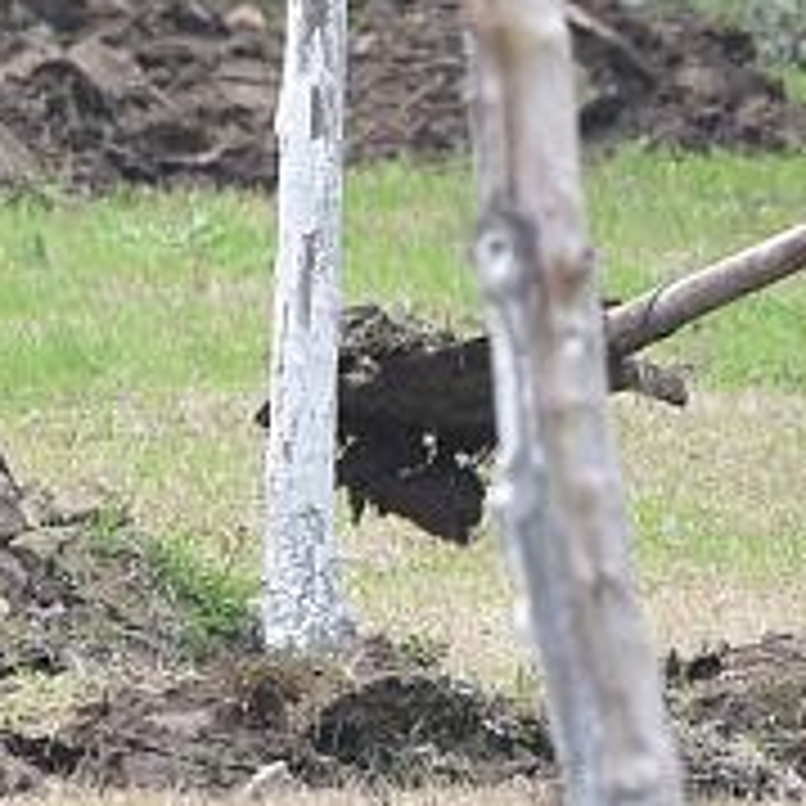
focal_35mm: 1138
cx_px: 513
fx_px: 29978
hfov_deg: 1.5
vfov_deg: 1.5
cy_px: -691
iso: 2500
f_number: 11
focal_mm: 200
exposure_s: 1/200
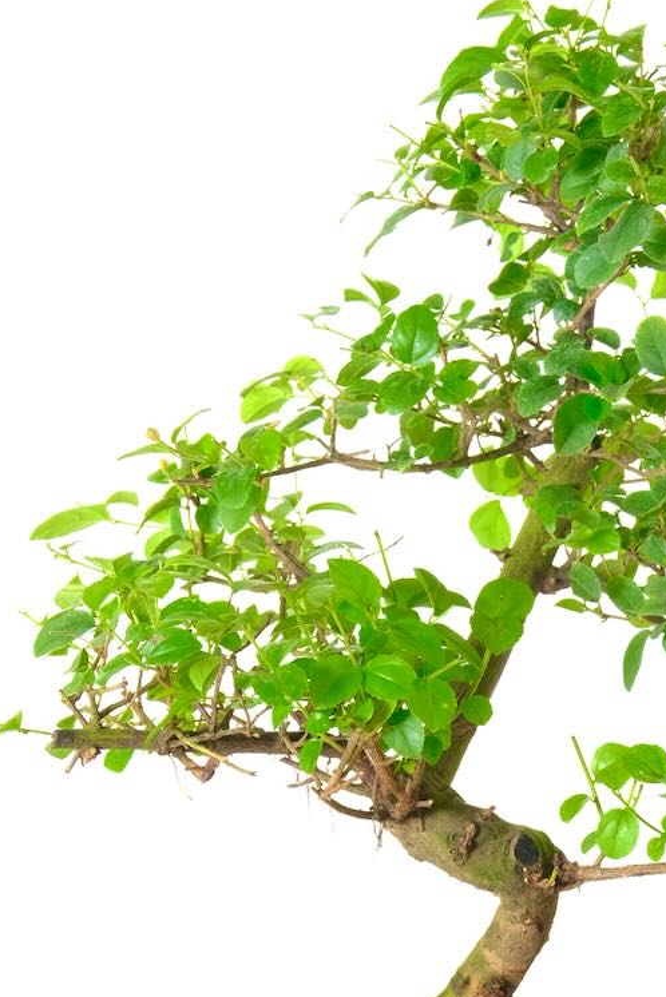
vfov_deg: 7.3
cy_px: 704
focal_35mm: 283
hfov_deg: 4.9
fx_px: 7845
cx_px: 429
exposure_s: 1/13
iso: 1600
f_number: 11
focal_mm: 110.3
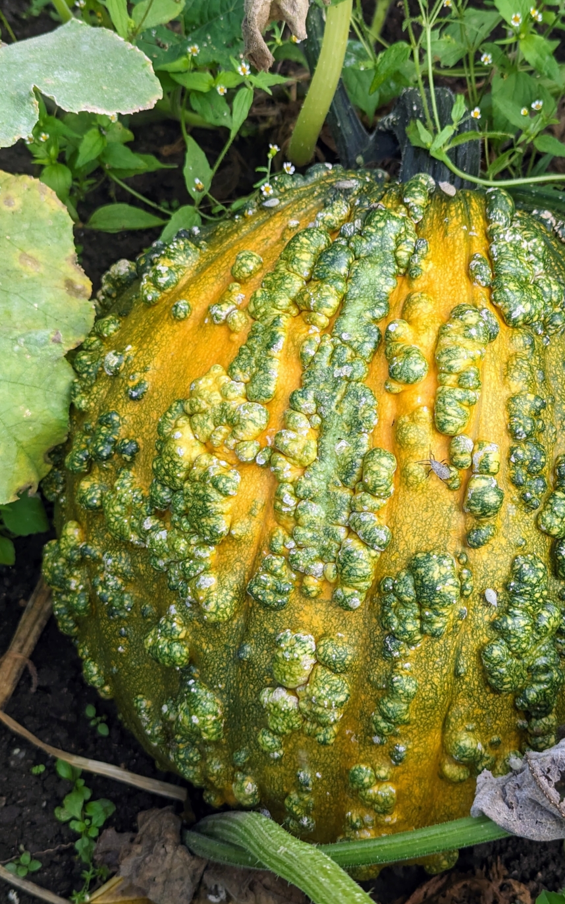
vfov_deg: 35.7
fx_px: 1404
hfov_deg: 22.7
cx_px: 365
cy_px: 456
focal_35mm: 57
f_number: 1.85
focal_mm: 6.81
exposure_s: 1/374
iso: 42
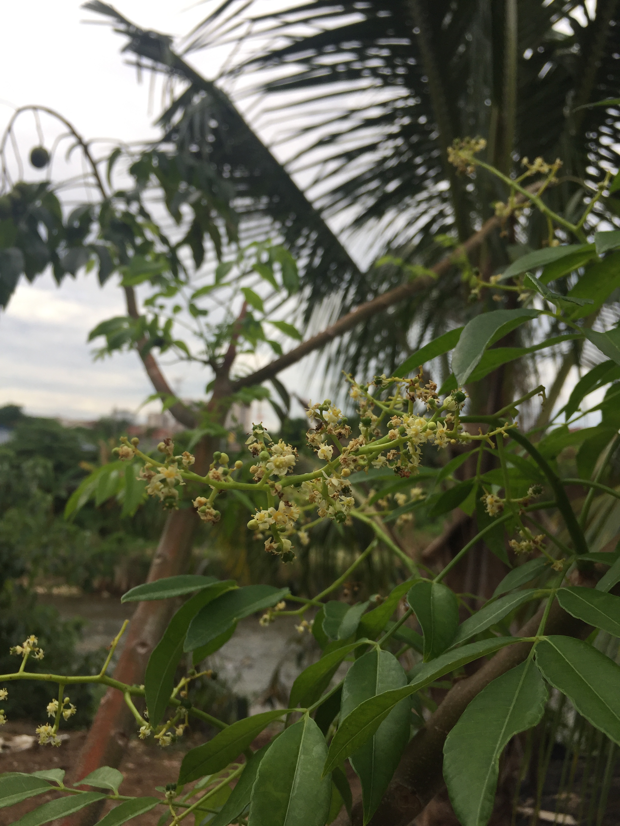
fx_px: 693
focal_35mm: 29
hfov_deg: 48.2
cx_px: 310
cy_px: 413
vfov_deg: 61.7
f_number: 2.2
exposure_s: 1/430
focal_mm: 4.15
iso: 32
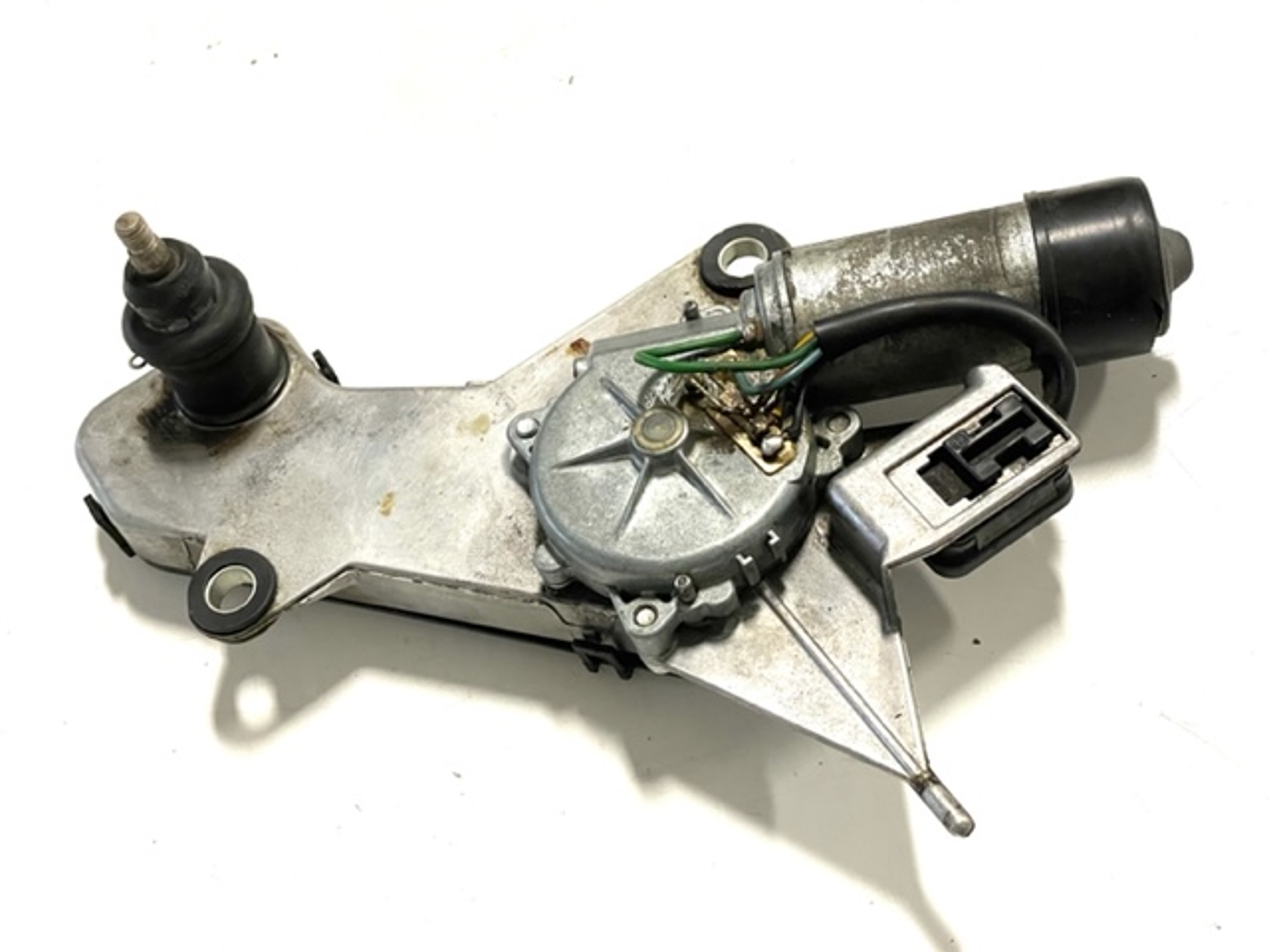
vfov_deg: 28.0
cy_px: 476
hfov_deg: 36.8
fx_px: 1906
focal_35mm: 52
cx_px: 634
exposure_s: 1/60
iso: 160
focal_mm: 6
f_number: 2
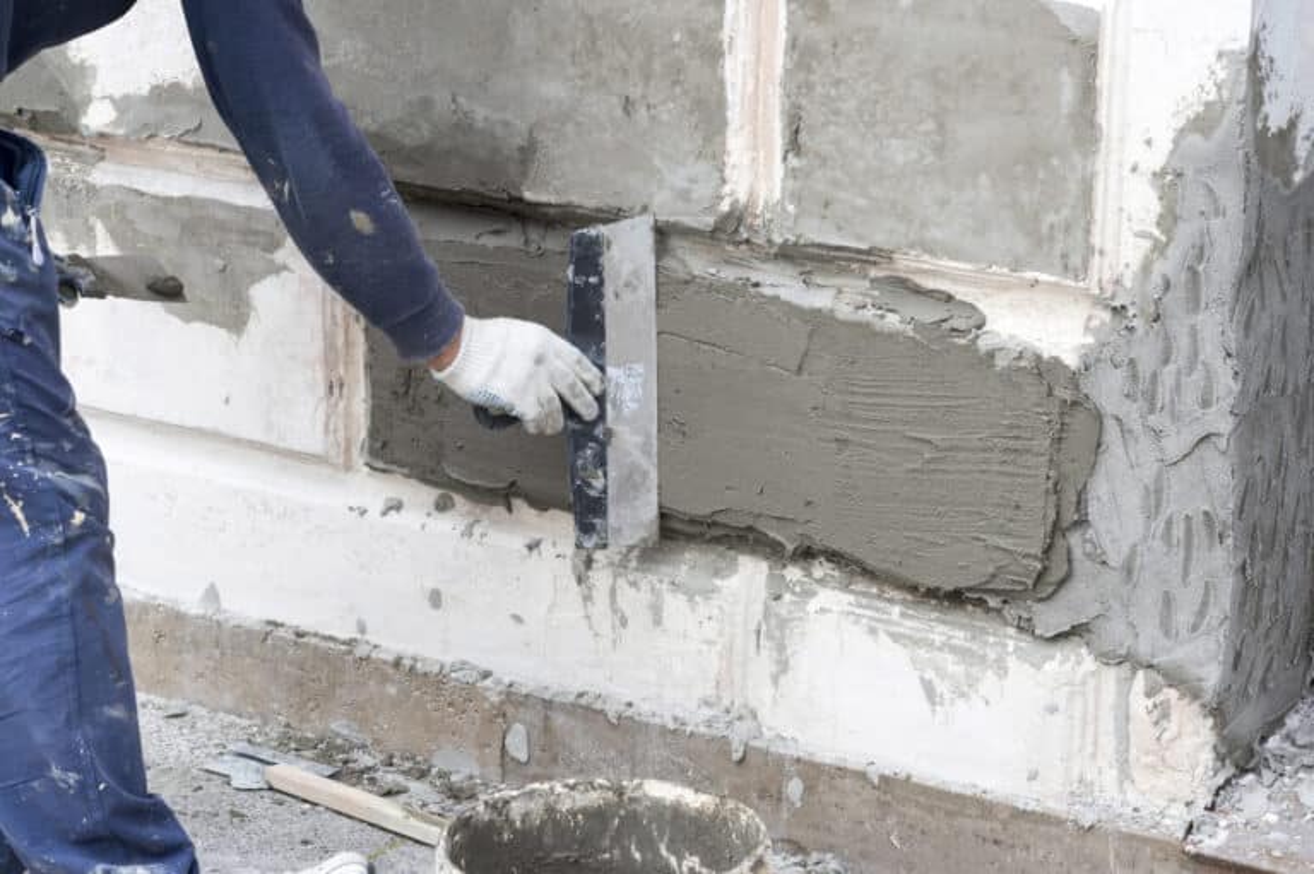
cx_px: 657
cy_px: 437
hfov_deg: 19.5
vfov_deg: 13.0
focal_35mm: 105
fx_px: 3830
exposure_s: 1/125
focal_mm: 105
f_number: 8
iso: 280
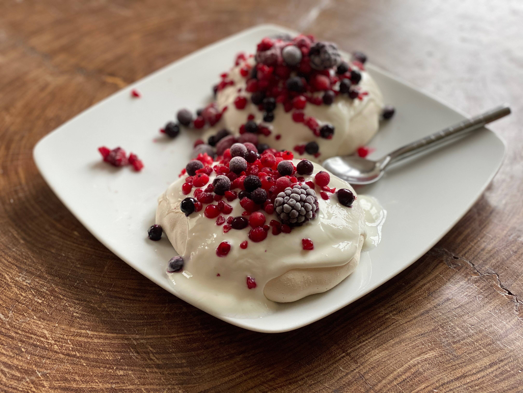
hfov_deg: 36.8
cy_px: 196
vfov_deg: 28.0
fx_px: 786
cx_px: 262
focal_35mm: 52
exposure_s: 1/122
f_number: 2
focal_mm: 6
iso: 125
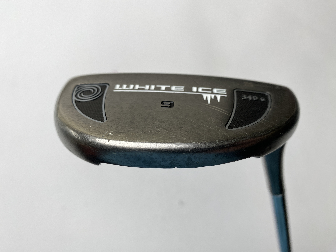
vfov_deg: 53.1
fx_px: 252
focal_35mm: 26
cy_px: 126
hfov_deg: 67.3
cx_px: 168
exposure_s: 1/374
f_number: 1.8
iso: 32
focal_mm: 4.25
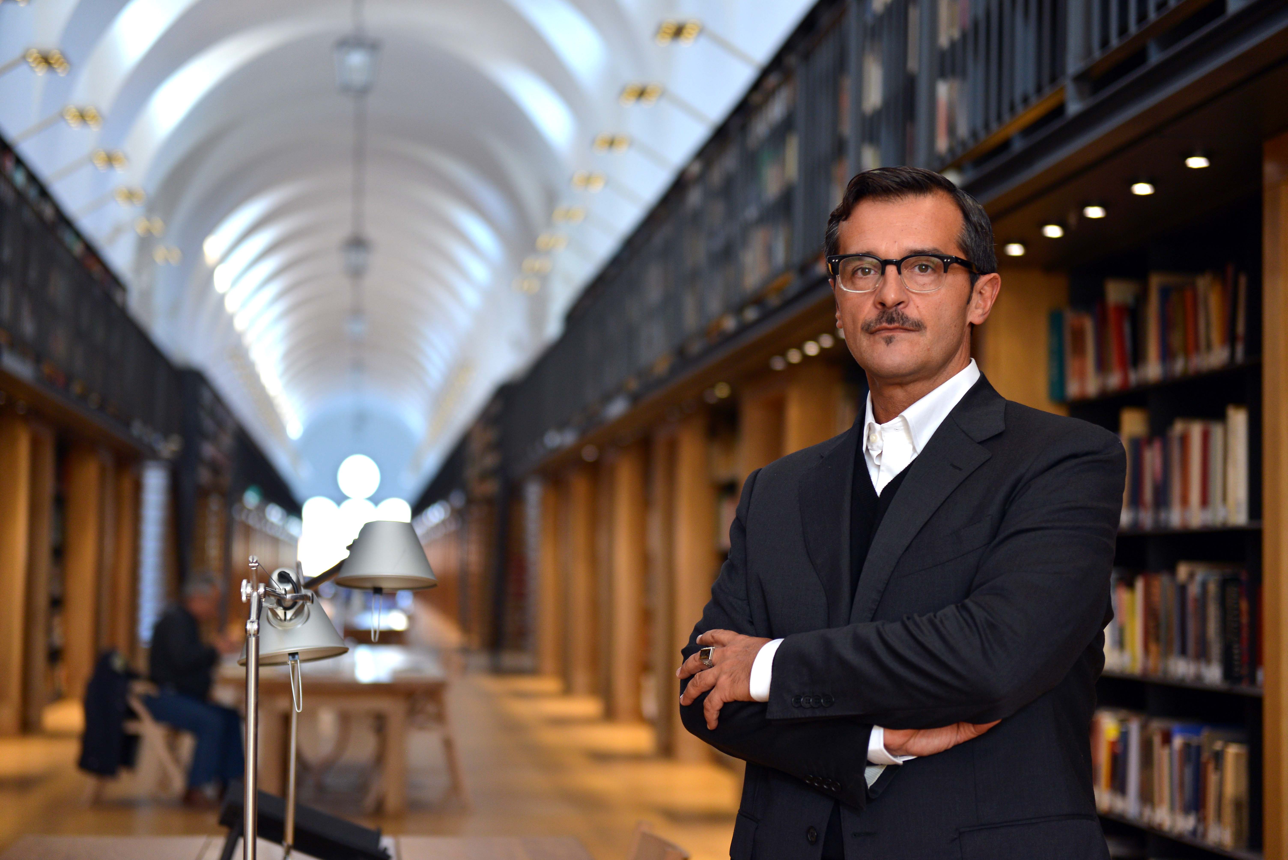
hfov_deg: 28.8
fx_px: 2505
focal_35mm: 70
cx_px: 644
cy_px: 430
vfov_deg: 19.5
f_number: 2.8
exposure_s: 1/125
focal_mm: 70
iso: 450
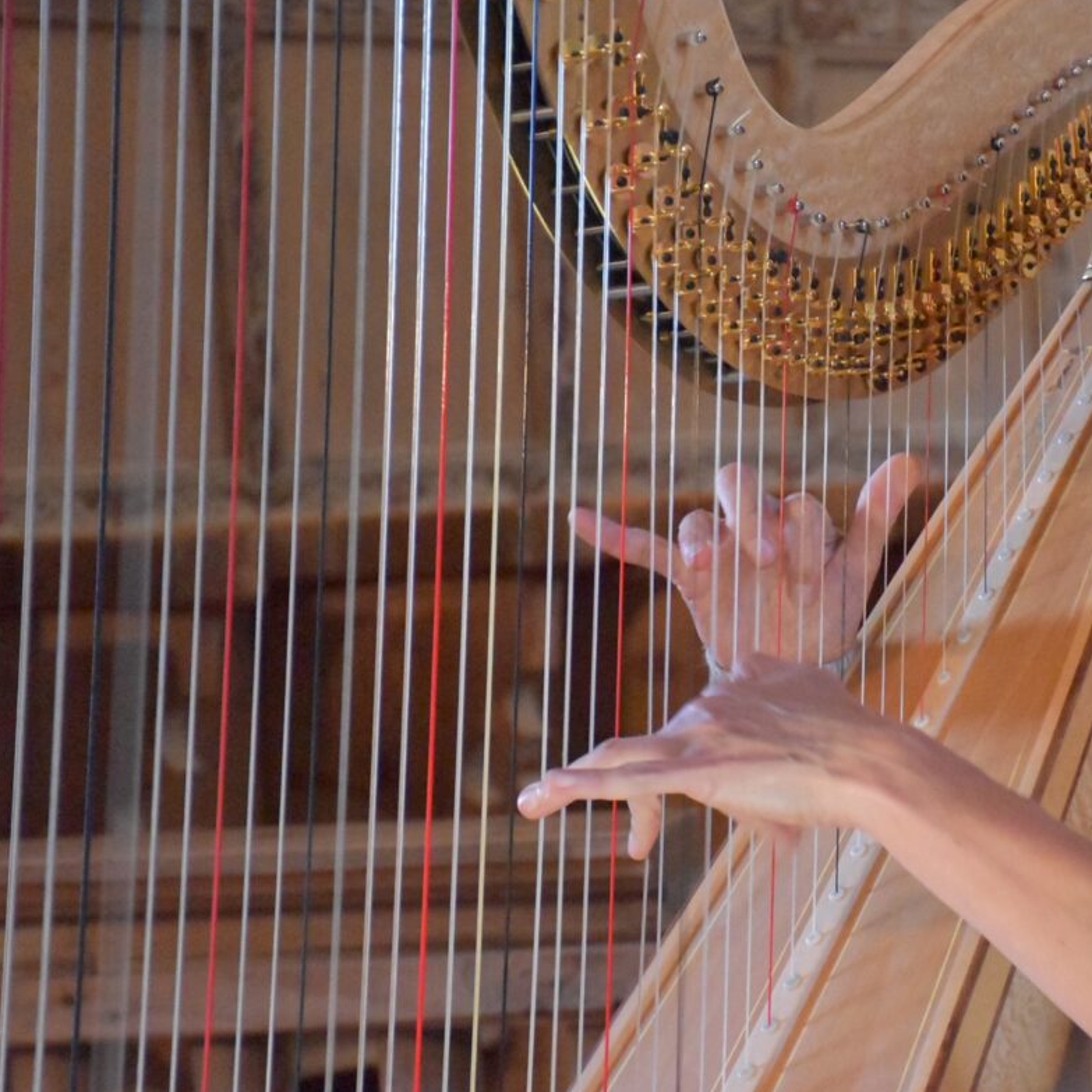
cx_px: 975
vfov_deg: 10.0
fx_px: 6246
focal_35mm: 175
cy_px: 563
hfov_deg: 9.9
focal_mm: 70
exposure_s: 1/60
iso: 12800
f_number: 5
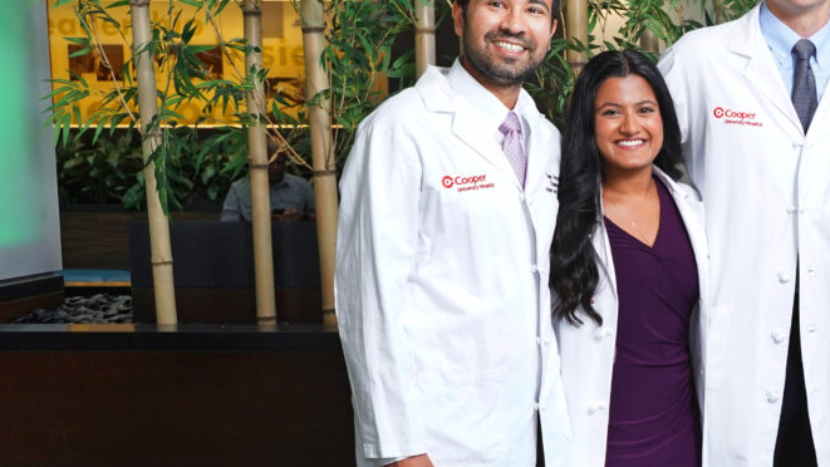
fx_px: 1607
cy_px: 372
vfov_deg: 16.4
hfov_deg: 26.5
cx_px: 929
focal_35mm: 73
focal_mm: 30
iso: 800
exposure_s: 1/100
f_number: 6.3
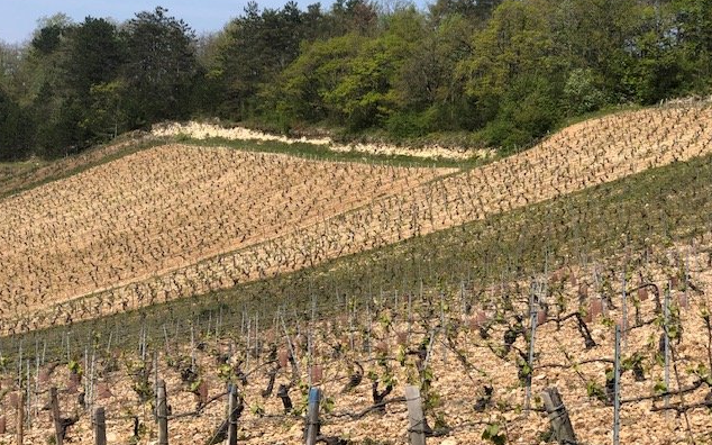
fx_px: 1183
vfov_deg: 21.3
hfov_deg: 33.5
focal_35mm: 61
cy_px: 217
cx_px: 354
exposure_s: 1/857
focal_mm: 6.6
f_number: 2.8
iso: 20
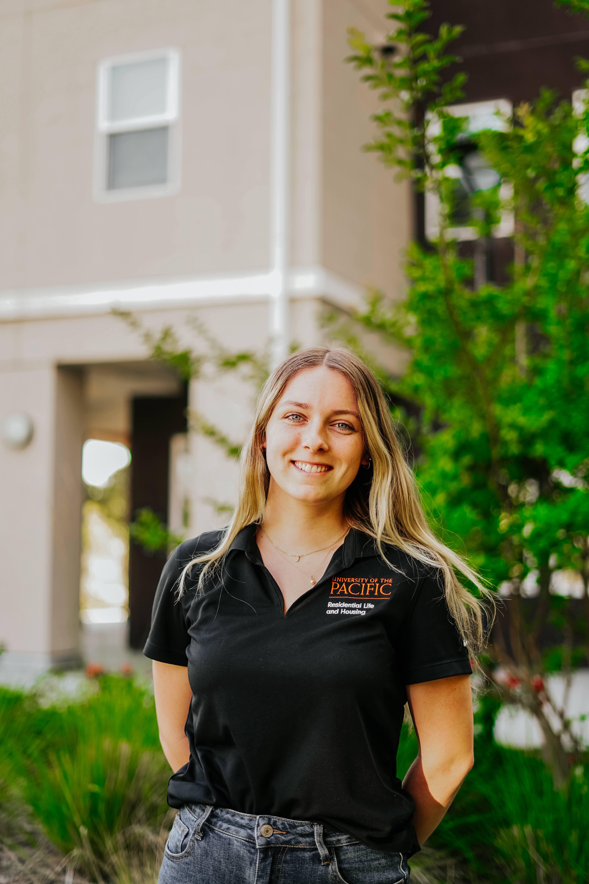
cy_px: 442
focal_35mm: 50
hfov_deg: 27.0
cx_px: 294
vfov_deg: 39.6
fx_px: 1227
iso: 250
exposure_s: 1/400
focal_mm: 50
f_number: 1.8
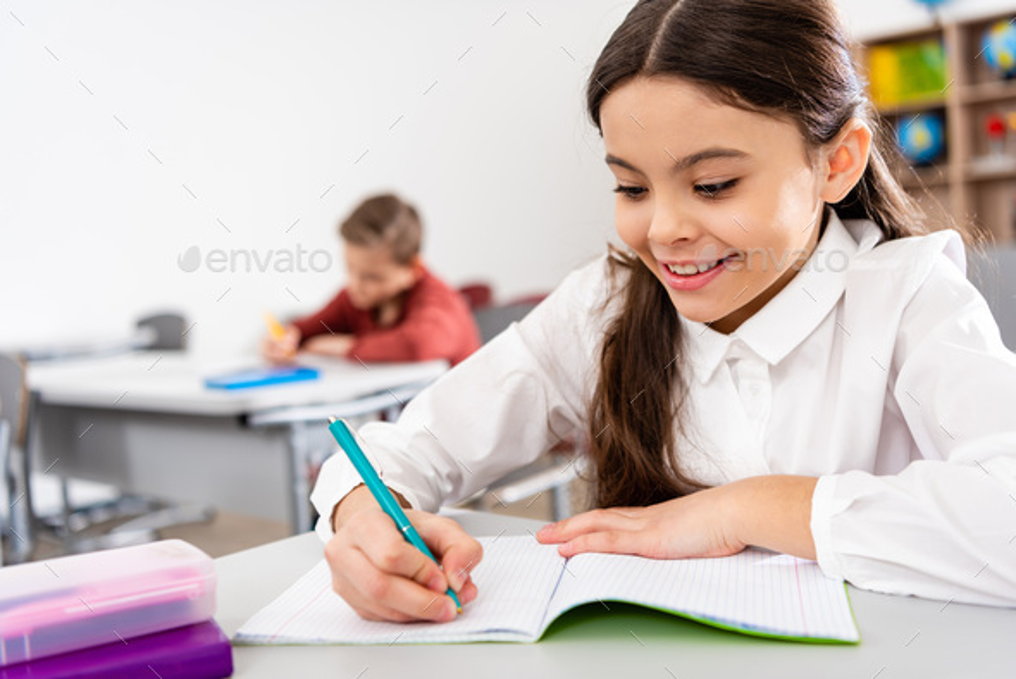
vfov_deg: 33.4
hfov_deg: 48.4
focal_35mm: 40
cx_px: 508
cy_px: 340
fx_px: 1129
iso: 80
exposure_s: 1/200
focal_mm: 40
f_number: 3.2
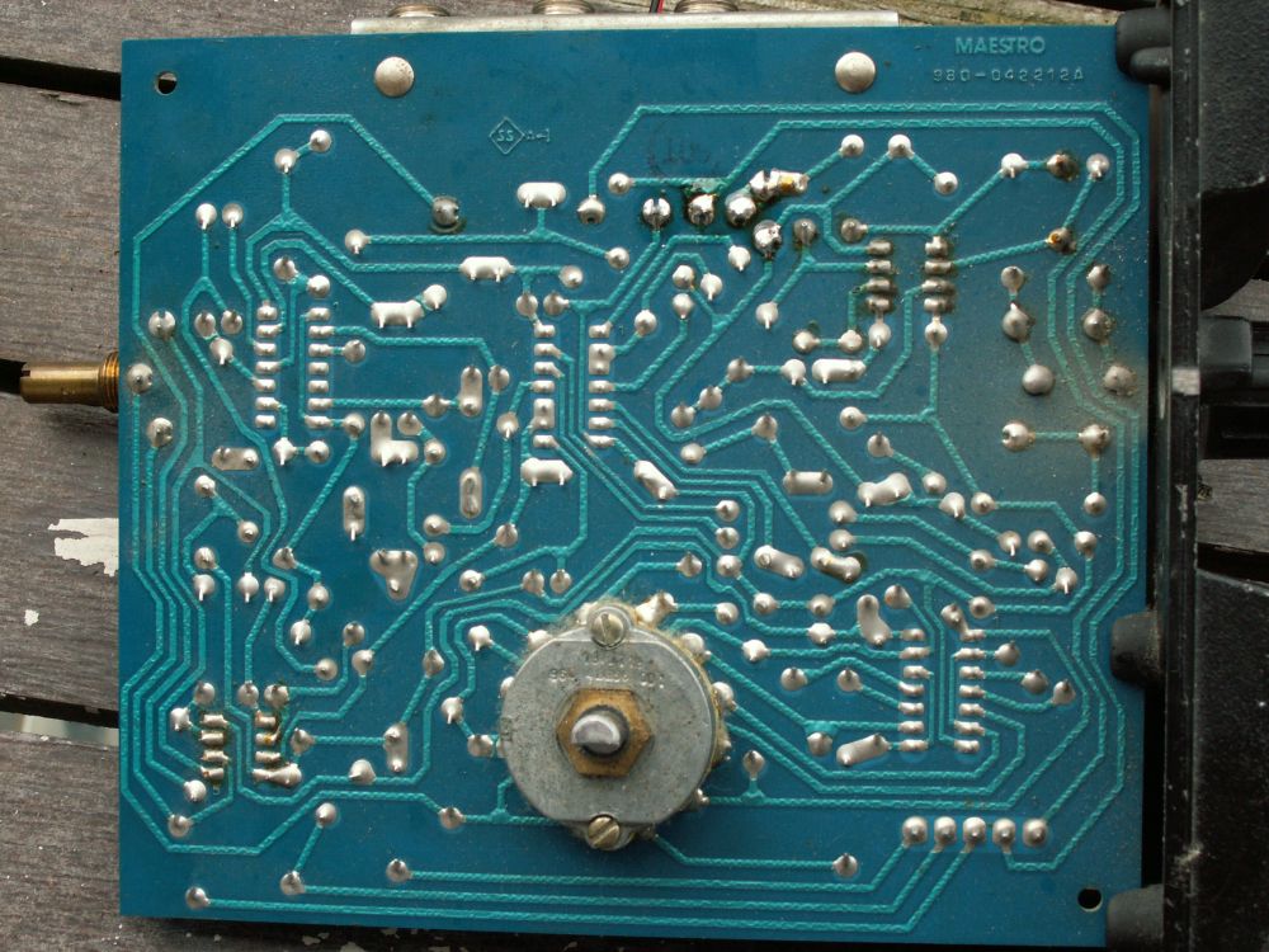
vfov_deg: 23.7
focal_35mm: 62
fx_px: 2273
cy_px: 476
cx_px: 634
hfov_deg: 31.2
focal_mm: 10.28
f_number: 4.5
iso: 50
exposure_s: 1/80
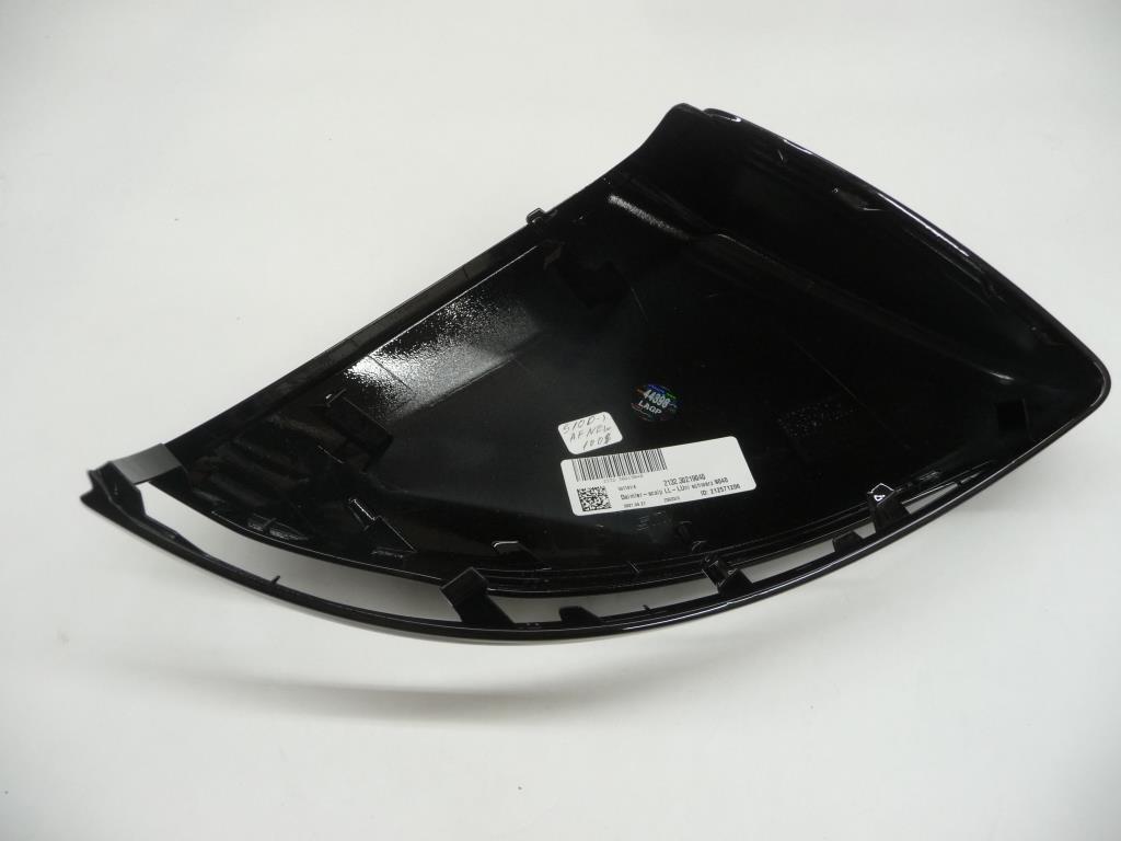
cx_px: 560
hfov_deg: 63.4
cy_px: 420
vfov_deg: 49.7
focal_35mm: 28
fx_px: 907
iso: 200
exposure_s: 1/30
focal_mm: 4.7
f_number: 3.3
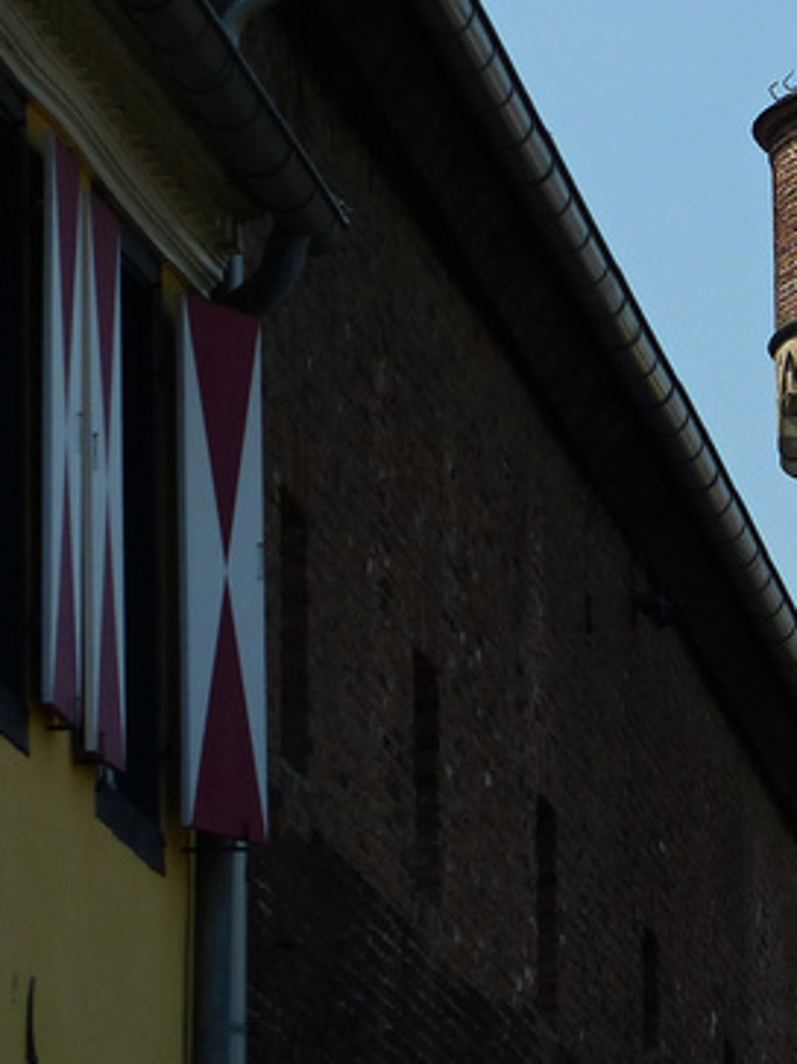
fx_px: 12625
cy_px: -179
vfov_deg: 4.8
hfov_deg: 3.6
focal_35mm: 411
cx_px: 1169
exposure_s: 1/1000
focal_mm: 24.8
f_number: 4
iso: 100
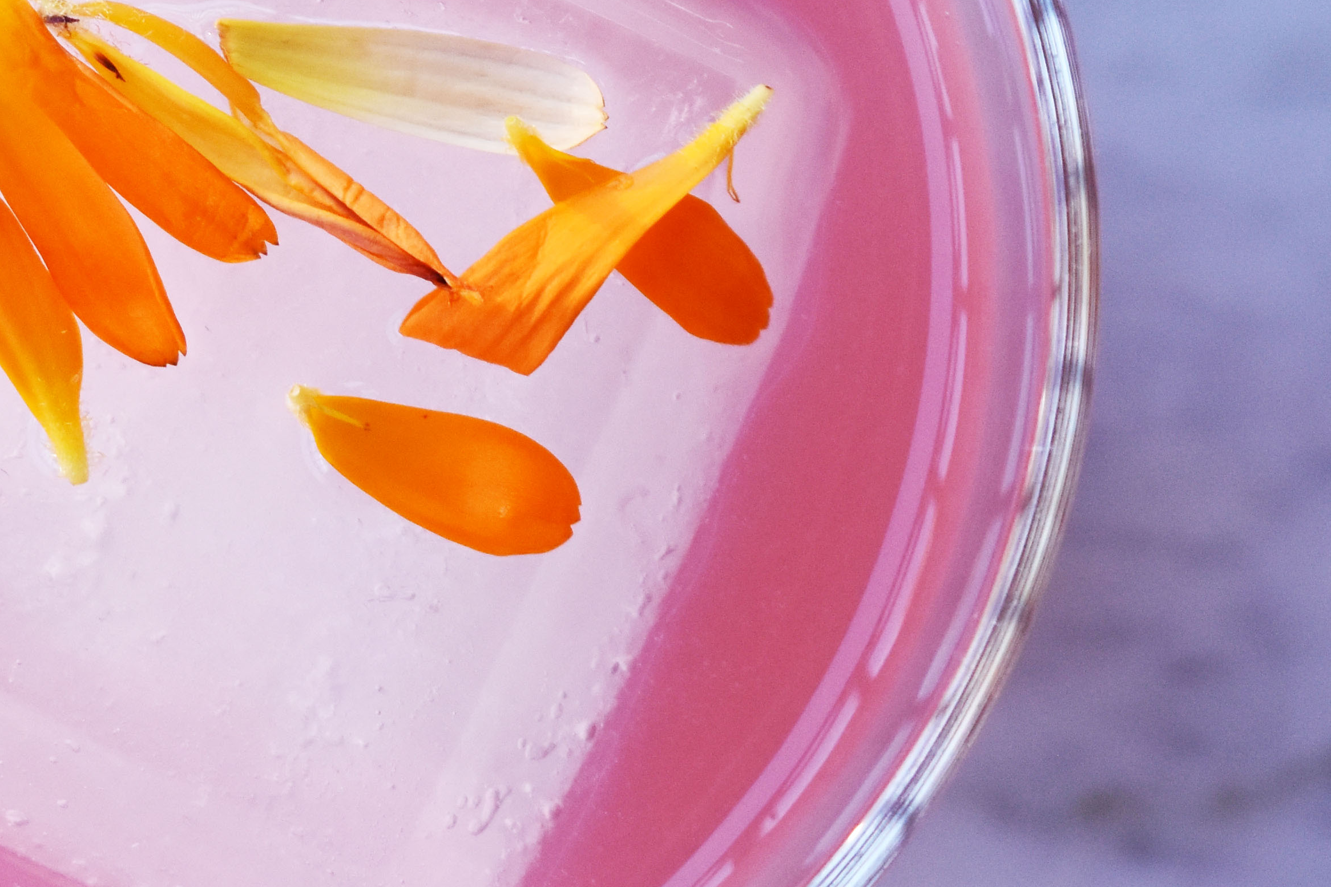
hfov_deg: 9.6
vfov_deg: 6.5
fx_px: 7849
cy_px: 220
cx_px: 35
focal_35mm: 212
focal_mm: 55
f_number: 8
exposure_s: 1/250
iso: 800
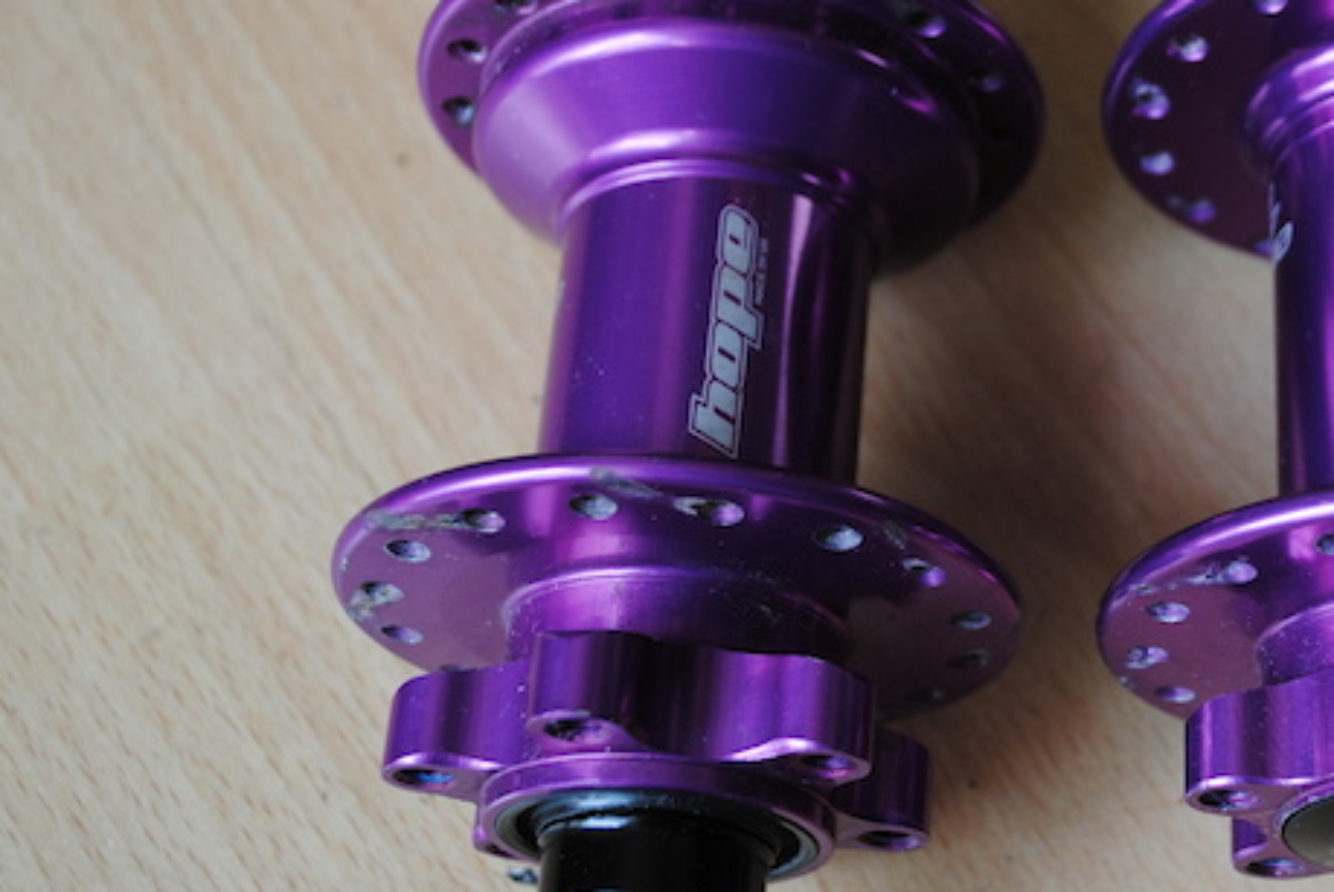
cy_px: 360
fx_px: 2522
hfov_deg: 29.1
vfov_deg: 20.0
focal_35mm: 68
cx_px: 1035
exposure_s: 1/100
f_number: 5
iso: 200
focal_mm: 26
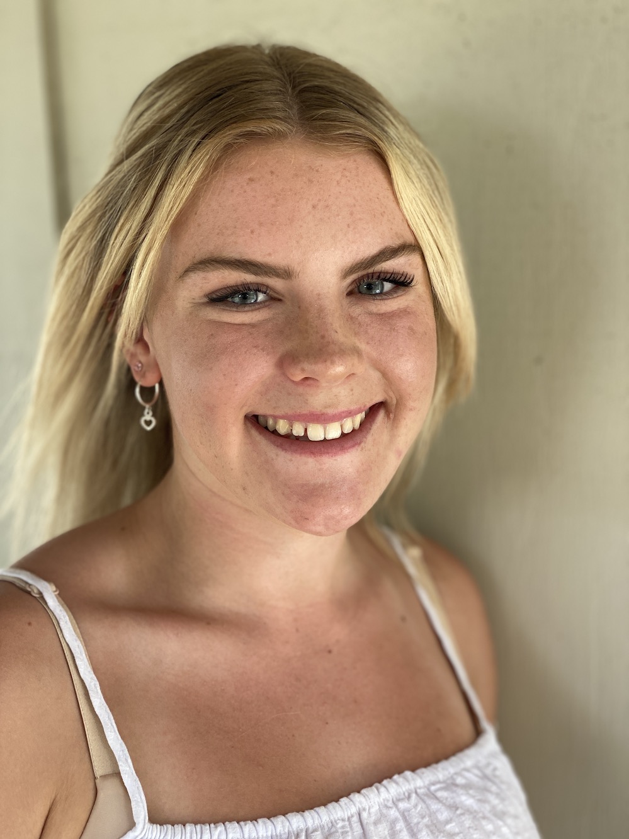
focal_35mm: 52
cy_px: 420
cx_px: 314
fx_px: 1260
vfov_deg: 36.8
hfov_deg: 28.0
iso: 50
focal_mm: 6
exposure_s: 1/122
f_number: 2
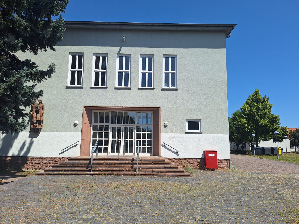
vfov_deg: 58.9
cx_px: 150
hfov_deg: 73.9
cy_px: 112
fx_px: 199
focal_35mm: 23
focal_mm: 5.54
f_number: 1.8
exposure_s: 1/3077
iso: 40
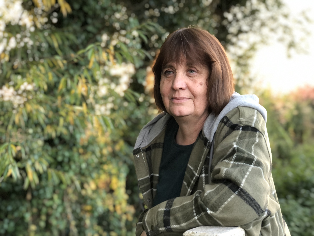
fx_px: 517
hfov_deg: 33.8
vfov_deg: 25.7
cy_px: 118
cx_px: 157
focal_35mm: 57
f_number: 2.8
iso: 64
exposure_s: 1/30
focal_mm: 6.6
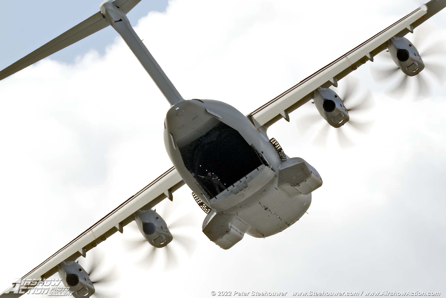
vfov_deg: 2.8
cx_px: 223
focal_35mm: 500
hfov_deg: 4.1
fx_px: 6198
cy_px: 149
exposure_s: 1/160
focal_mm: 500
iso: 64
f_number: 10
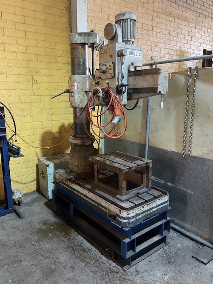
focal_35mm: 29
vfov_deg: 61.7
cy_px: 142
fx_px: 238
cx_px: 106
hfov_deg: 48.2
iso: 250
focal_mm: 3
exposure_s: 1/33
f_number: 1.8
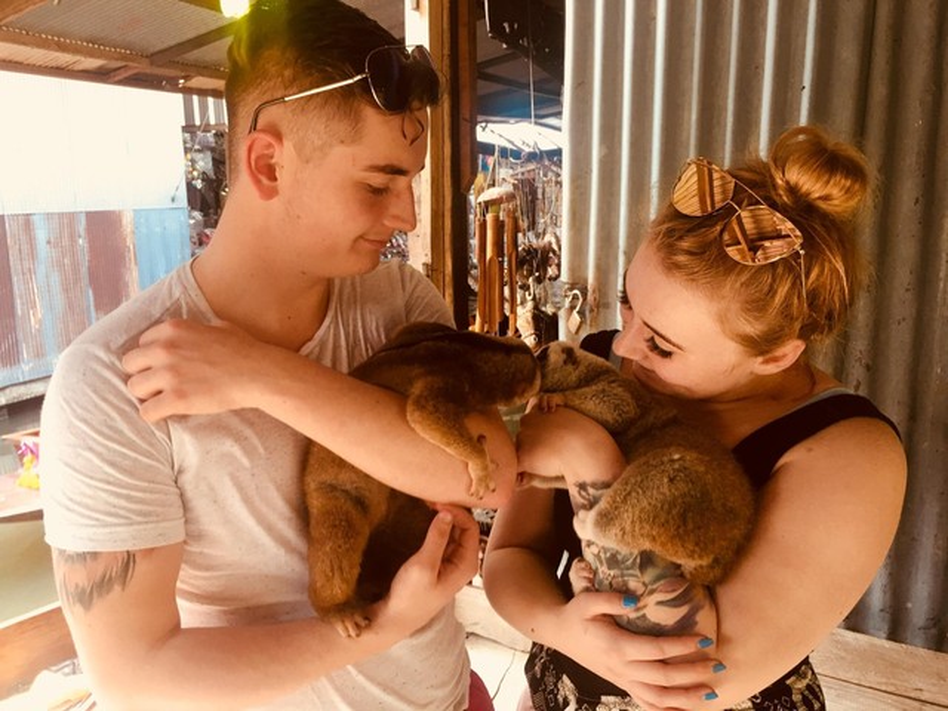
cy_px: 356
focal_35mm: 29
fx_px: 794
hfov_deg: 61.7
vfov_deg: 48.2
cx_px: 474
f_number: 2.2
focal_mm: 4.15
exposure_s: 1/33
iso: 40
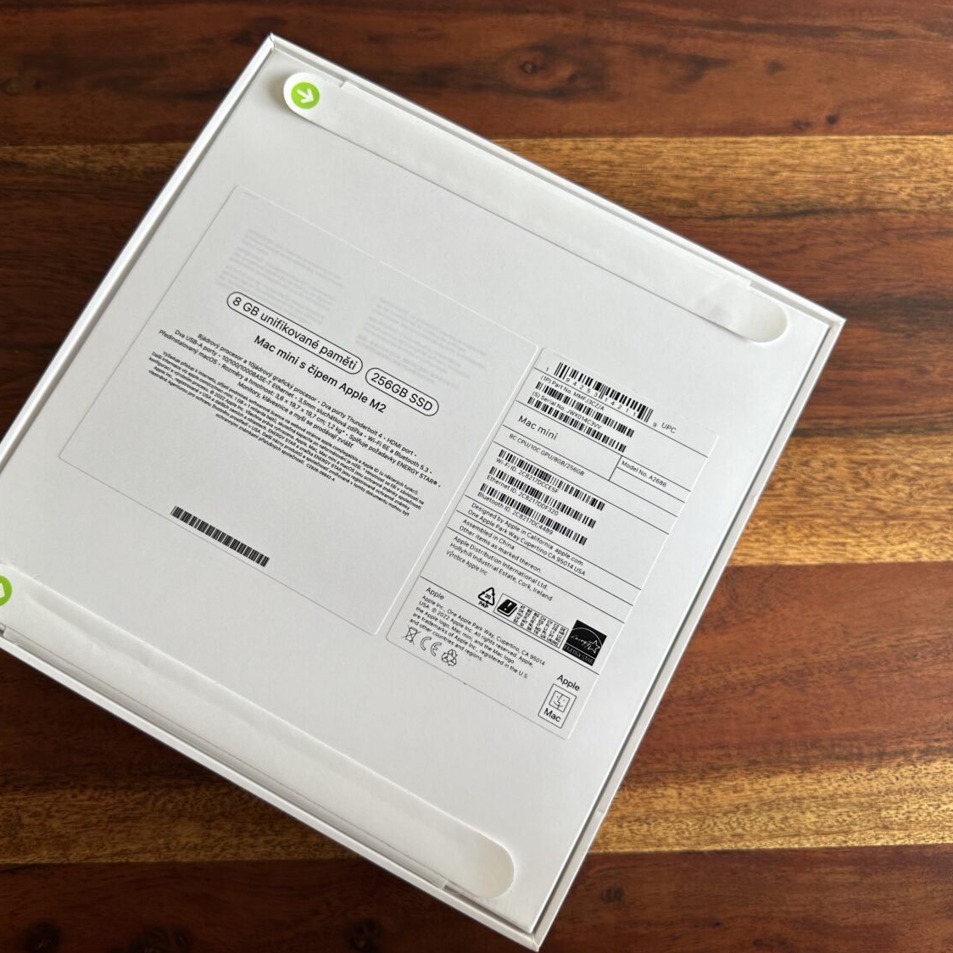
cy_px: 483
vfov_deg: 55.6
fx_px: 903
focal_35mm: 29
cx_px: 437
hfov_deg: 55.6
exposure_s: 1/121
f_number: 1.78
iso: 100
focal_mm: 6.86
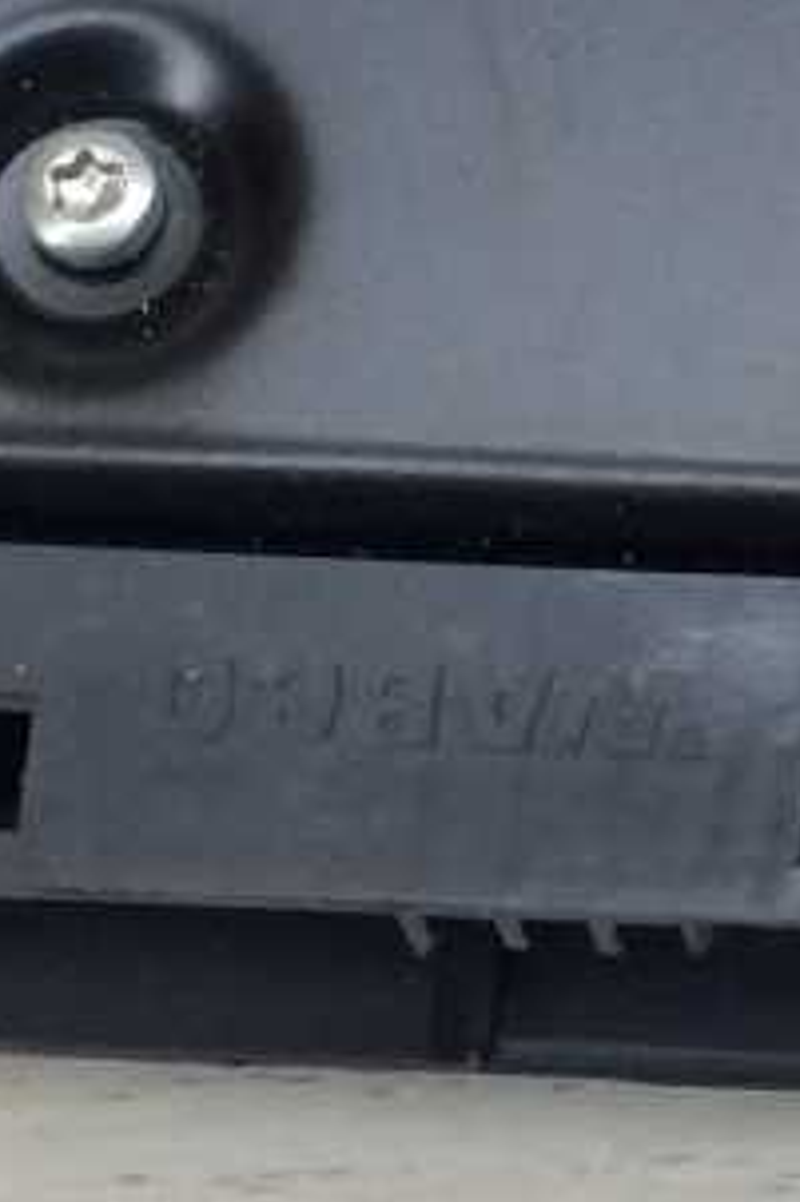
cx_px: 1031
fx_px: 5339
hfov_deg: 8.5
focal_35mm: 160
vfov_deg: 12.7
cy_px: 92
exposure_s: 1/33
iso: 40
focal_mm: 4.15
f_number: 2.2
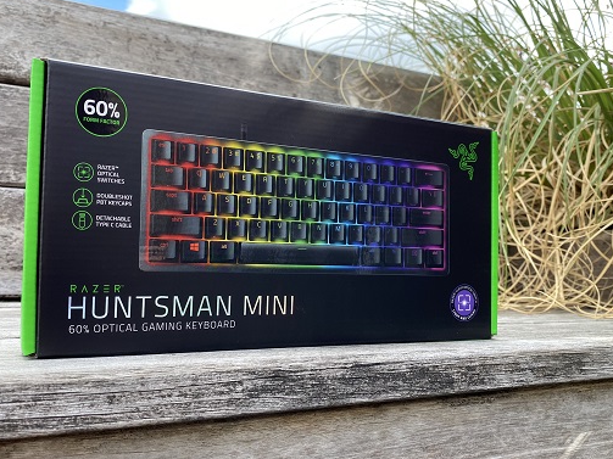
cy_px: 242
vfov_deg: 45.4
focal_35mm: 31
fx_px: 549
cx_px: 273
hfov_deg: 58.2
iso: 32
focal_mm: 4.25
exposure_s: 1/312
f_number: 1.8
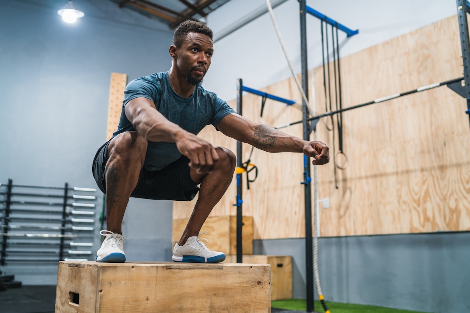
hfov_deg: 53.1
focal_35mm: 36
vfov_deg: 36.9
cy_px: 159
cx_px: 239
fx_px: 470
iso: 400
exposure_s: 1/80
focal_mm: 35
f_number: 2.2
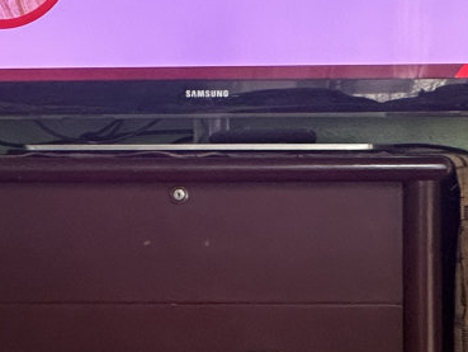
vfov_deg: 9.5
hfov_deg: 12.0
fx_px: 2110
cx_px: -271
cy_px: 98
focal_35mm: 156
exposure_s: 1/53
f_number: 1.78
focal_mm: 6.86
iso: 80
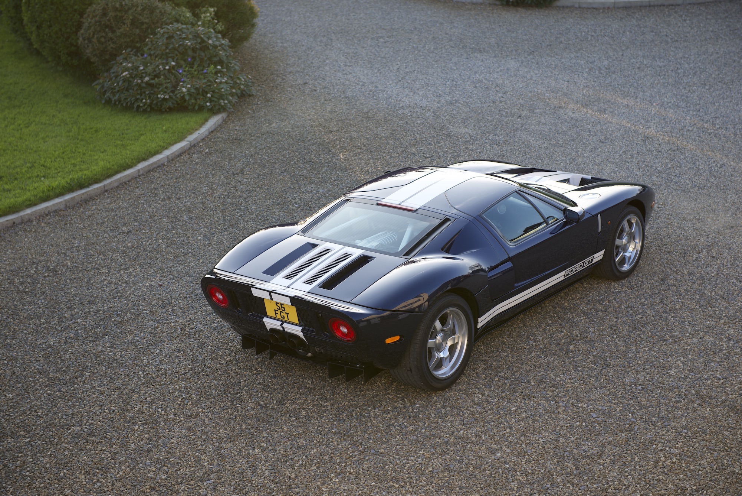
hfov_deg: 28.8
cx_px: 371
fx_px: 1443
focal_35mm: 70
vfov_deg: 19.5
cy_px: 248
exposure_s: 1/200
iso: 200
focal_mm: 70
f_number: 4.5
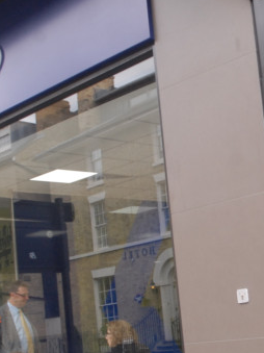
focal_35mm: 67
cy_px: 222
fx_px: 685
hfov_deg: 21.4
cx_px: 232
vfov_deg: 28.7
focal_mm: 17
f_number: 8
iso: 400
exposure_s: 1/40
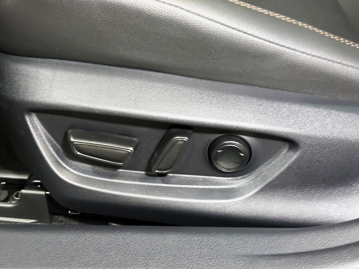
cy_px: 134
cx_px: 180
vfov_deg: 30.3
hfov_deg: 39.7
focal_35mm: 48
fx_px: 498
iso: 640
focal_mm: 6.86
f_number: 1.78
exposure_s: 1/30
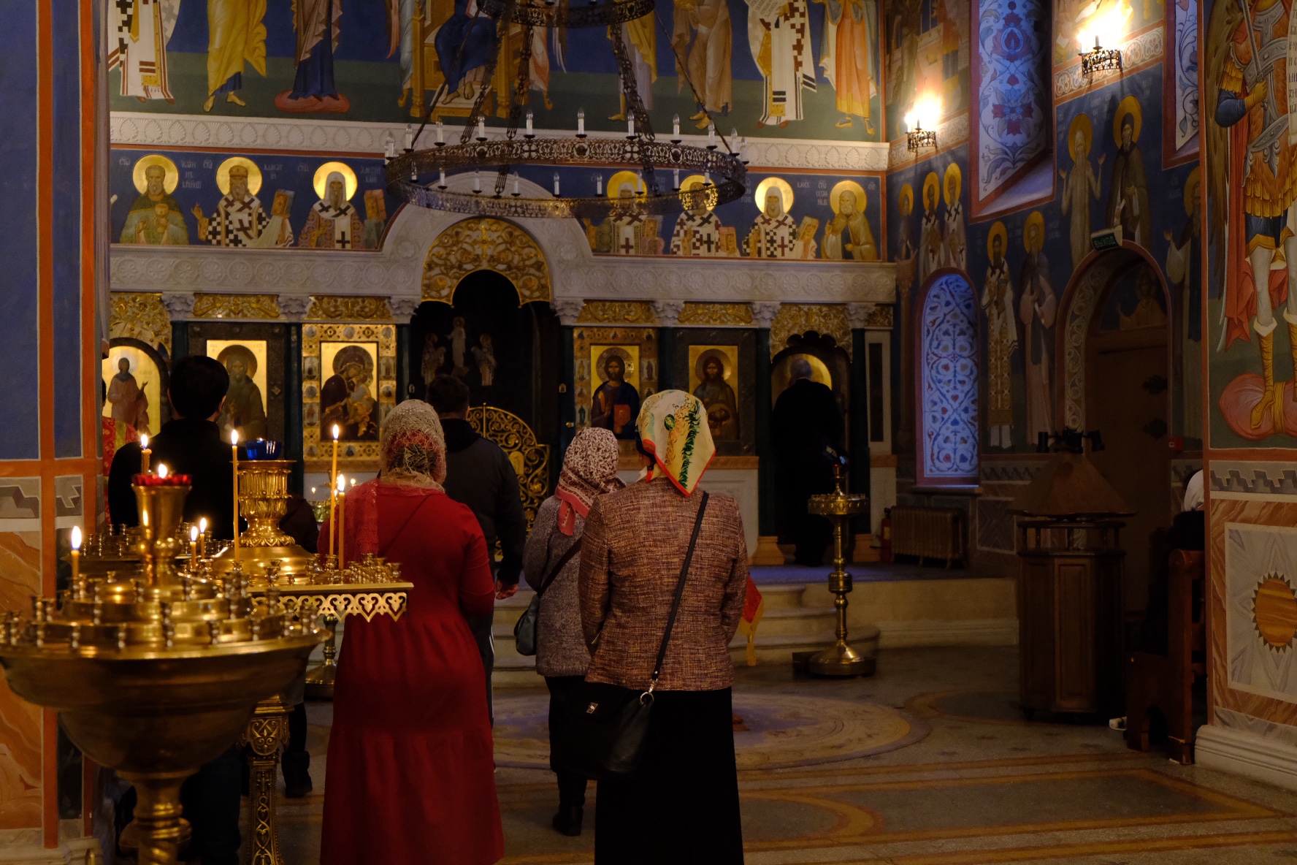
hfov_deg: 43.6
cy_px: 432
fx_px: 1621
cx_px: 648
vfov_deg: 29.9
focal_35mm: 45
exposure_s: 1/60
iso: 3200
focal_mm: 30.2
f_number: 3.6
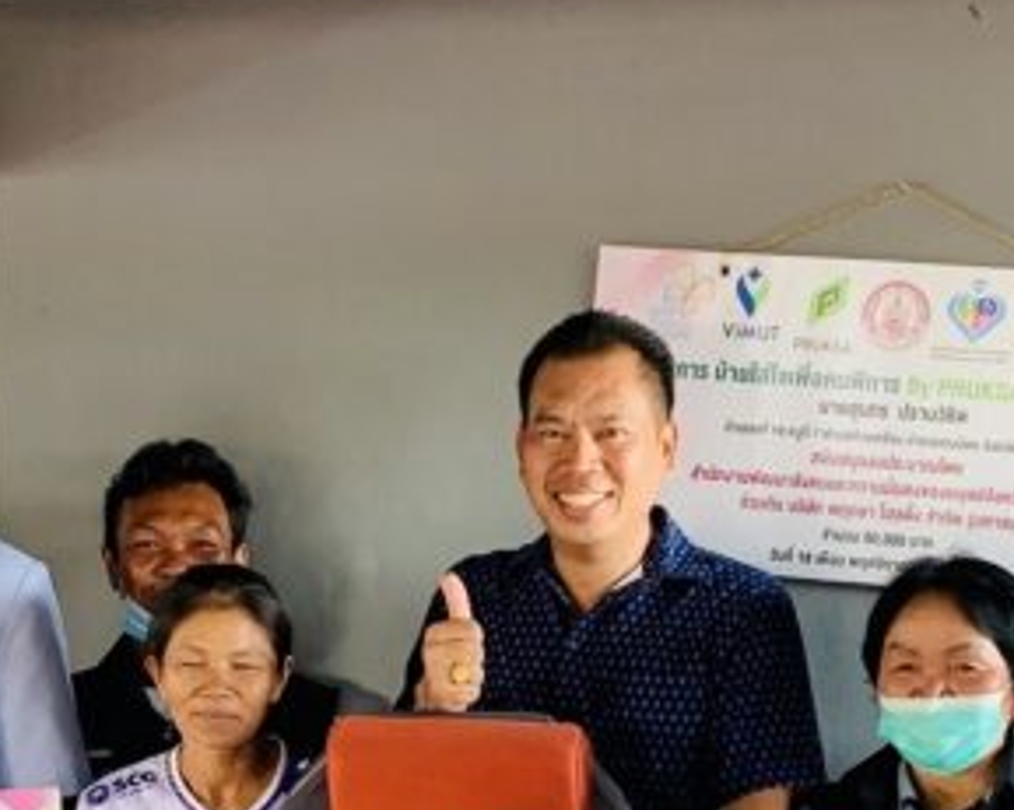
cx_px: 379
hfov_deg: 21.2
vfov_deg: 16.4
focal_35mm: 90
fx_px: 2700
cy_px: 964
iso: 160
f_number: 1.8
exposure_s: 1/60
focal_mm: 4.25
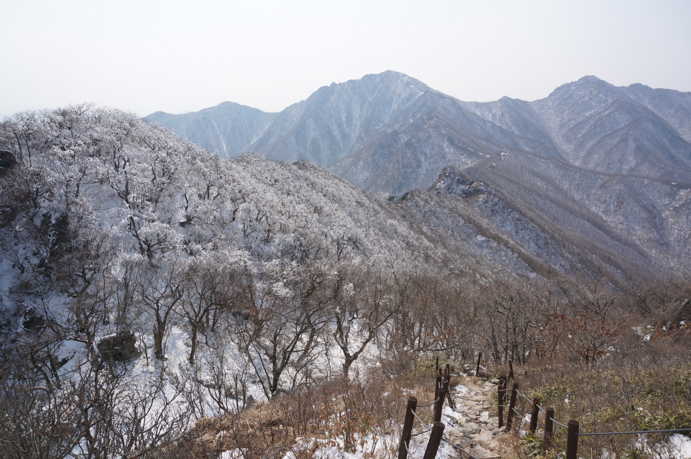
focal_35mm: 24
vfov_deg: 53.0
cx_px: 346
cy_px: 230
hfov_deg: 73.8
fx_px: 460
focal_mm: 16
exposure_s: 1/250
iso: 100
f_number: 8
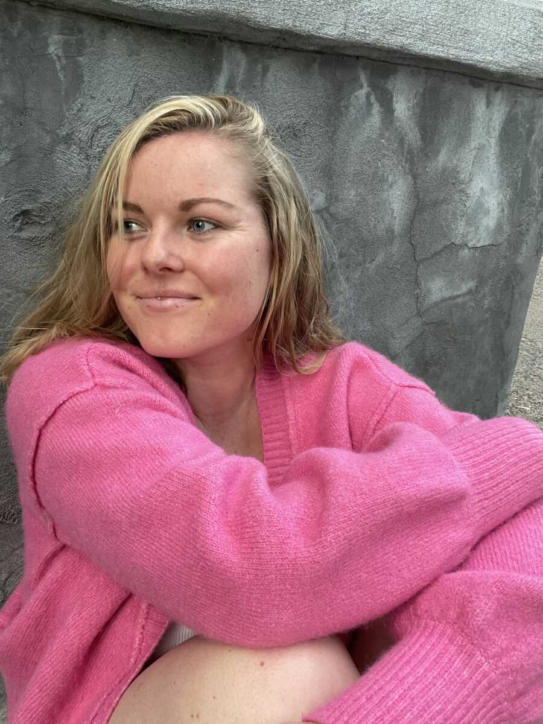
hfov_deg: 46.8
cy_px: 362
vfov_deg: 60.0
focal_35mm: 30
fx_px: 627
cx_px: 272
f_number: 2.2
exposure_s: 1/60
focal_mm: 2.71
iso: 160
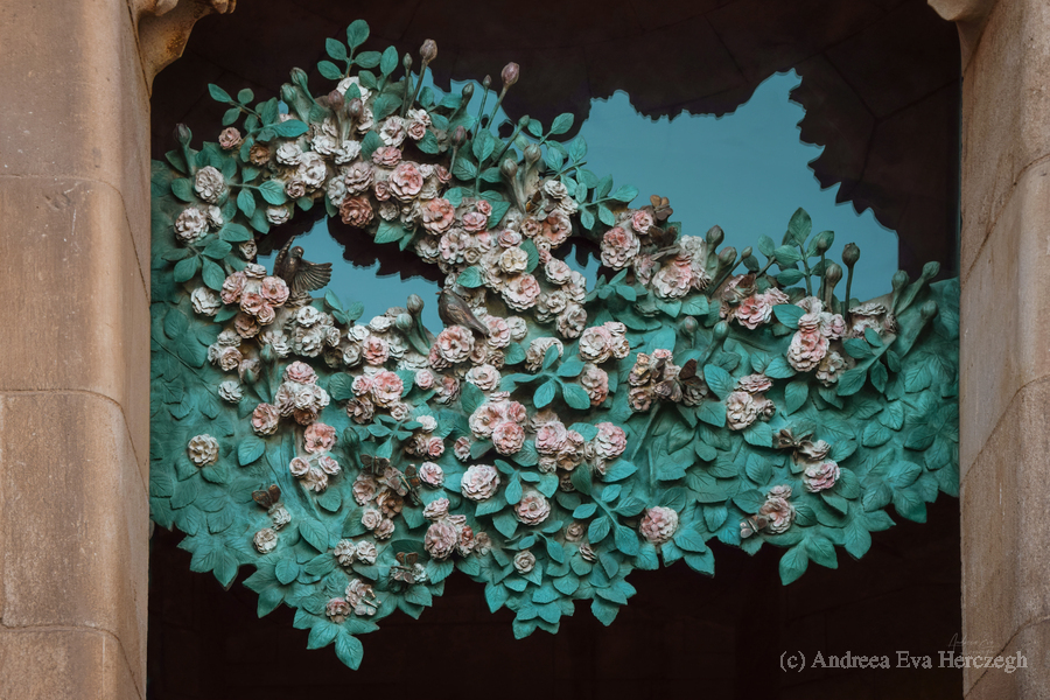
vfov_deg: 15.7
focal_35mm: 87
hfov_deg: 23.4
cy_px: 350
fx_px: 2537
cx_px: 525
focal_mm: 58
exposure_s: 1/200
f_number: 5
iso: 100
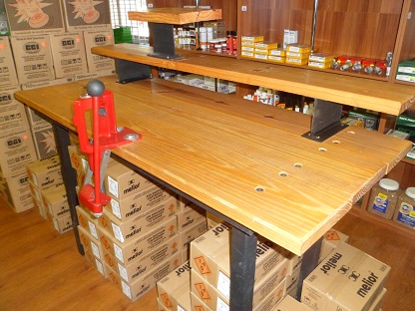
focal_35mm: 27
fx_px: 324
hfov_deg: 65.3
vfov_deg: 51.4
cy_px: 155
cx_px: 211
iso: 320
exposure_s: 1/45
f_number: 3.3
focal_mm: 4.9
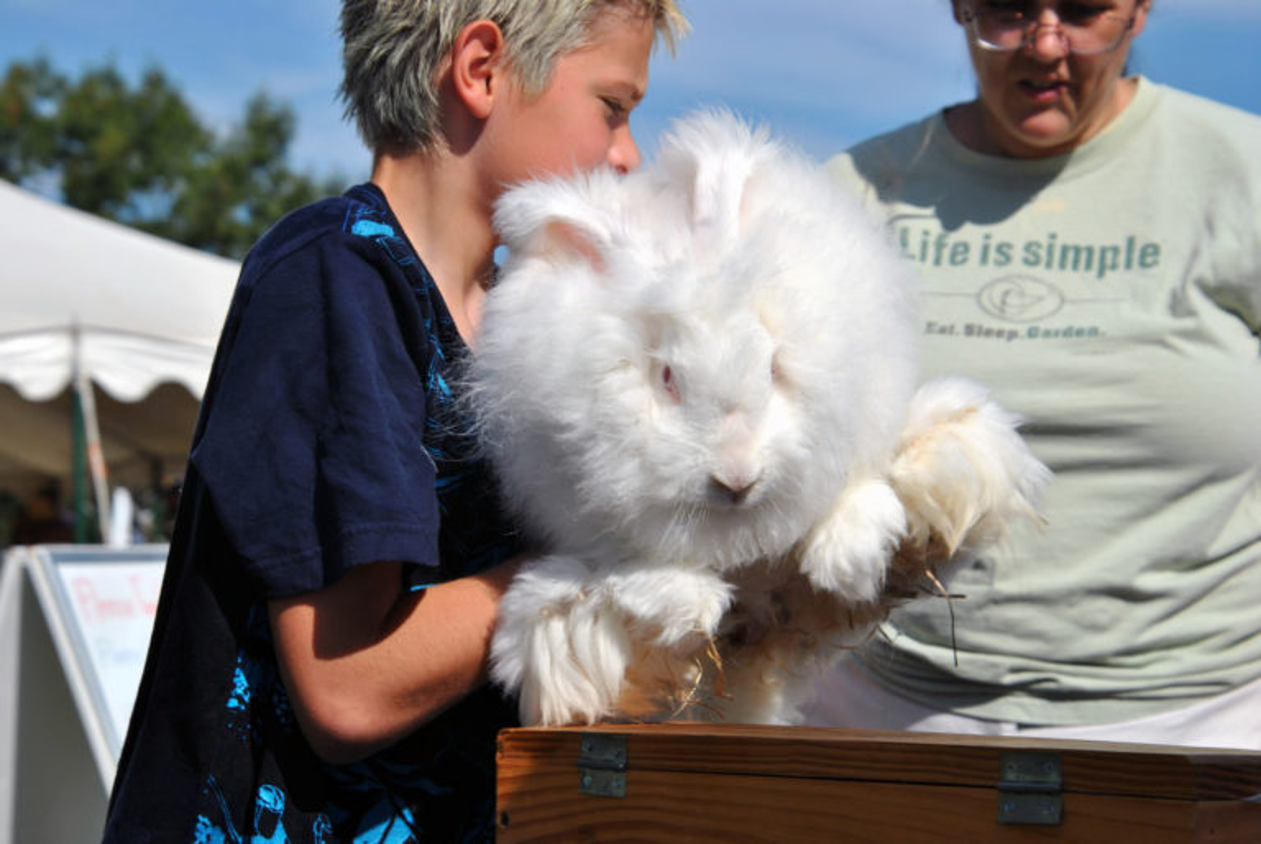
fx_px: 3261
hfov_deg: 21.9
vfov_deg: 14.7
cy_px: 422
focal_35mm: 93
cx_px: 630
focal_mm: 62
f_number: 6.3
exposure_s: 1/640
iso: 100
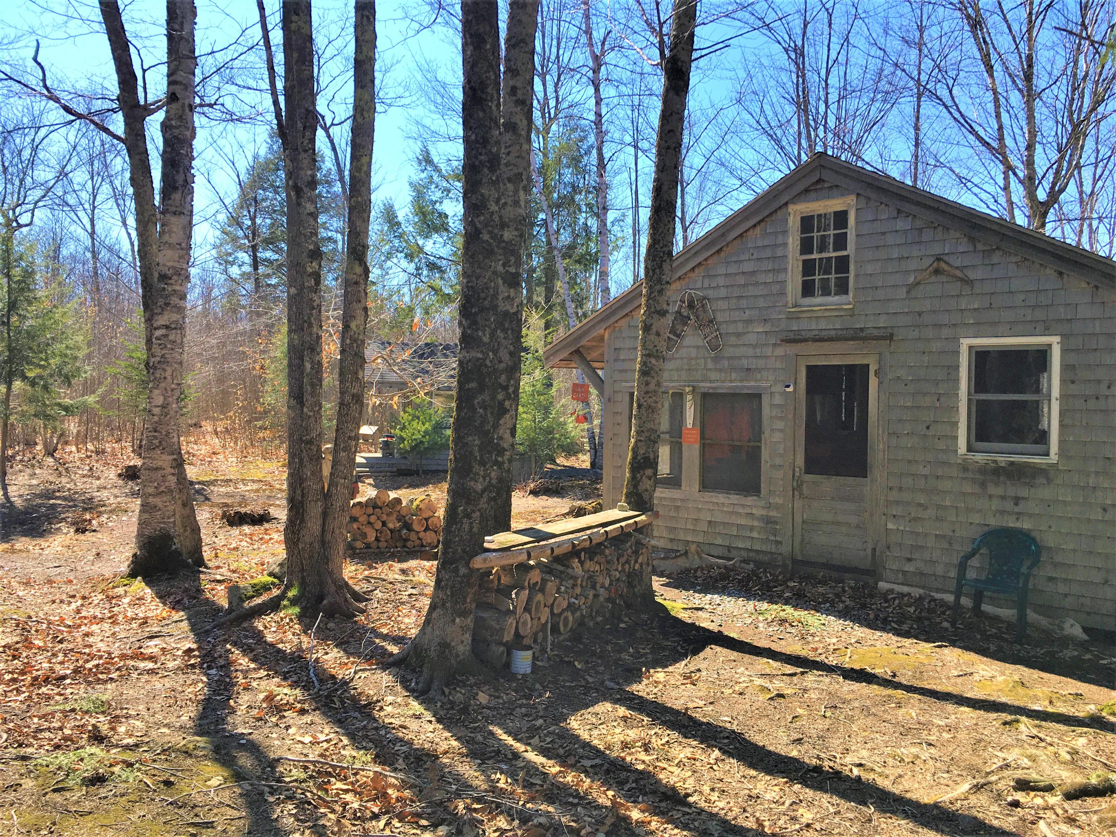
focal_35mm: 29
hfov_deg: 61.7
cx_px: 558
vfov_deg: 48.2
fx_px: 935
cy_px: 418
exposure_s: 1/974
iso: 25
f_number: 2.2
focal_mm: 4.15
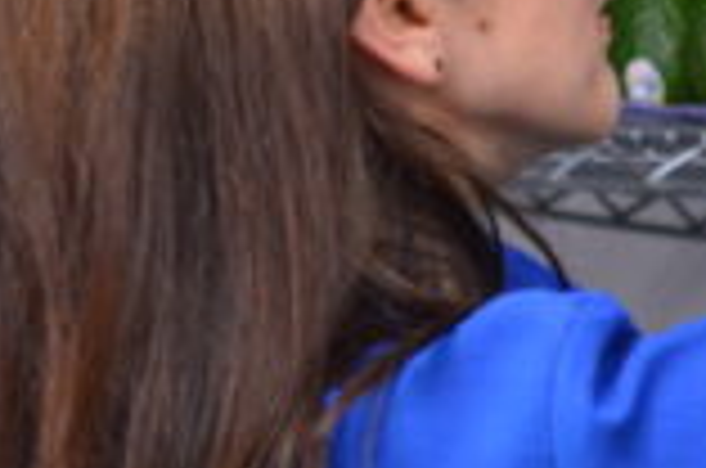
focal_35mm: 253
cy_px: 160
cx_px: 962
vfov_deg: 5.4
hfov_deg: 8.0
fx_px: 4952
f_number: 2.8
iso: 560
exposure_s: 1/60
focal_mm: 40
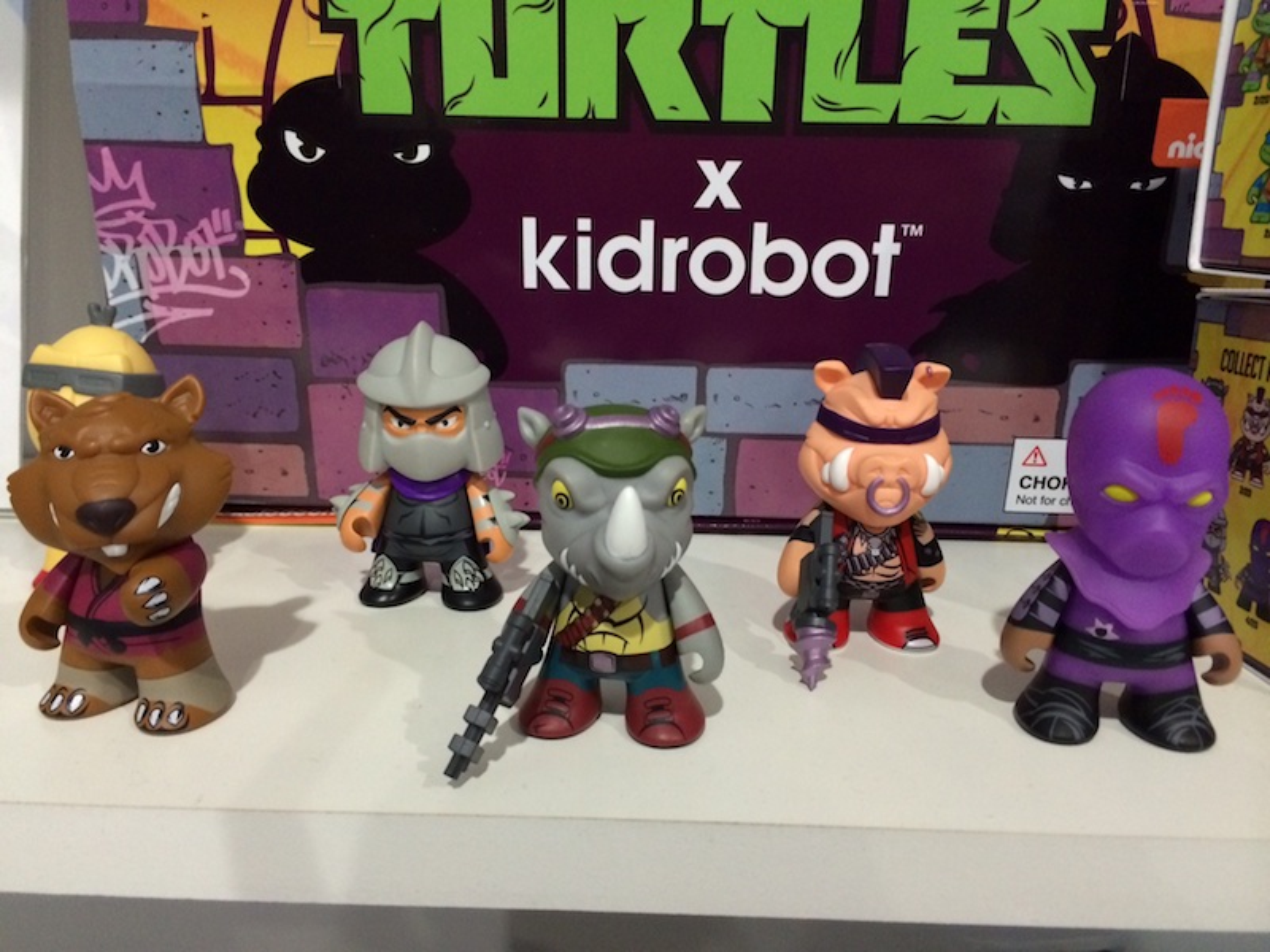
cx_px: 635
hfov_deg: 60.0
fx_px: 1101
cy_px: 476
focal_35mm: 30
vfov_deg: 46.8
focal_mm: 4.12
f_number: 2.2
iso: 320
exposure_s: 1/17
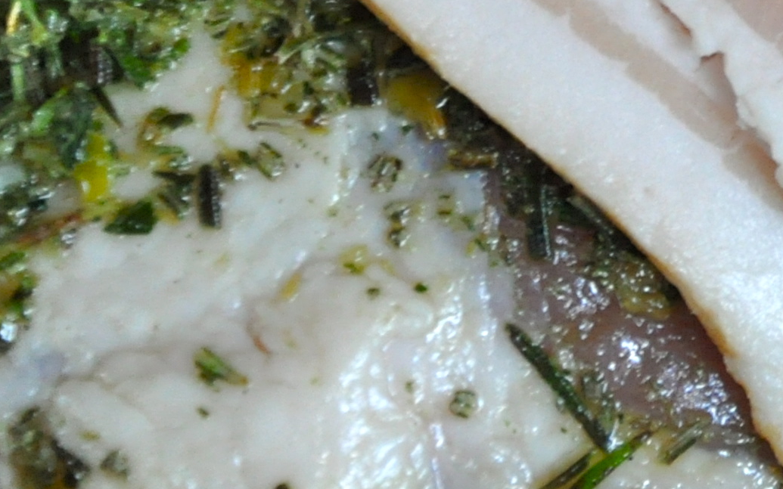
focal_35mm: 329
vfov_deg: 4.0
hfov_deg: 6.3
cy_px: -394
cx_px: 1210
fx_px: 7021
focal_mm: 52
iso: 900
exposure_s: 1/60
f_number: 5
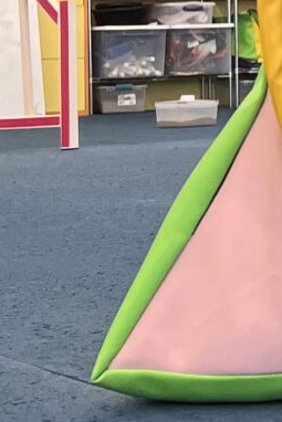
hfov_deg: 8.4
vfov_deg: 13.9
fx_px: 1702
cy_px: -20
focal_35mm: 145
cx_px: 739
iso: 100
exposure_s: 1/120
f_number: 1.5
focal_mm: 5.7
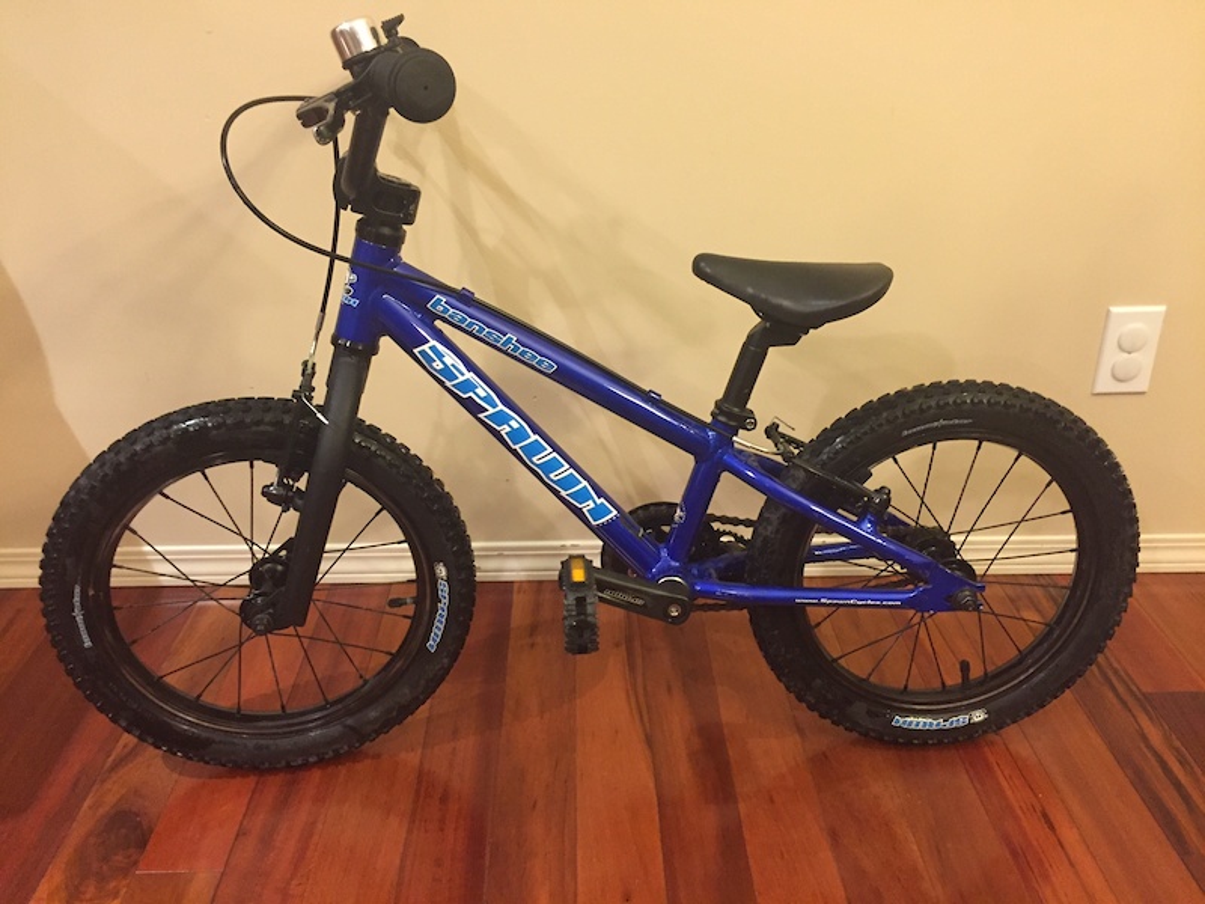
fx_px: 1010
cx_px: 602
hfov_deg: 61.7
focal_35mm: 29
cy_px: 452
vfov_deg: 48.2
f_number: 2.2
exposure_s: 1/17
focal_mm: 4.15
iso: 250
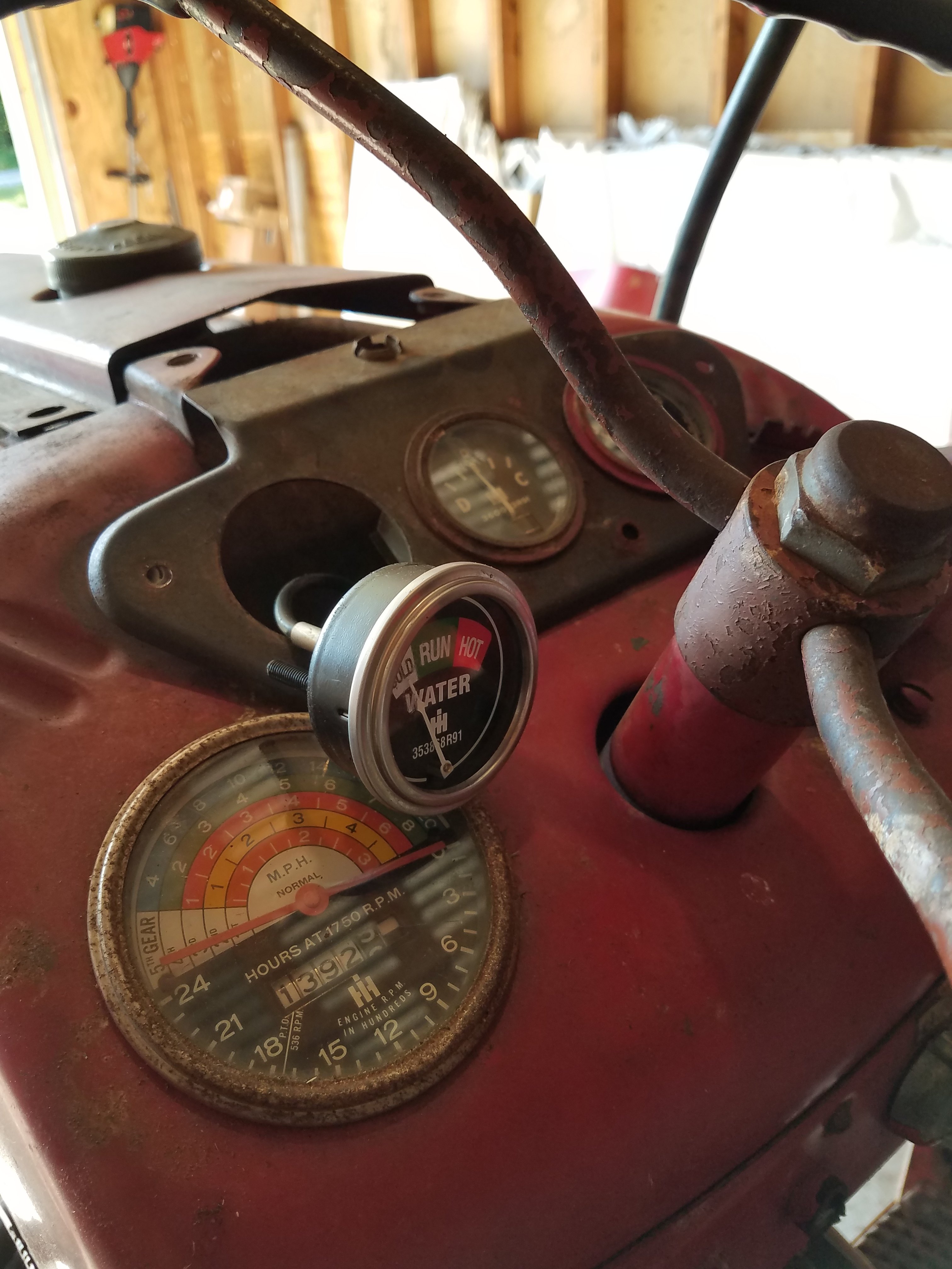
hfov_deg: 53.1
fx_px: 953
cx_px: 476
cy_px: 634
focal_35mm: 26
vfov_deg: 67.3
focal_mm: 4.2
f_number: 1.7
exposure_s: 1/60
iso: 64
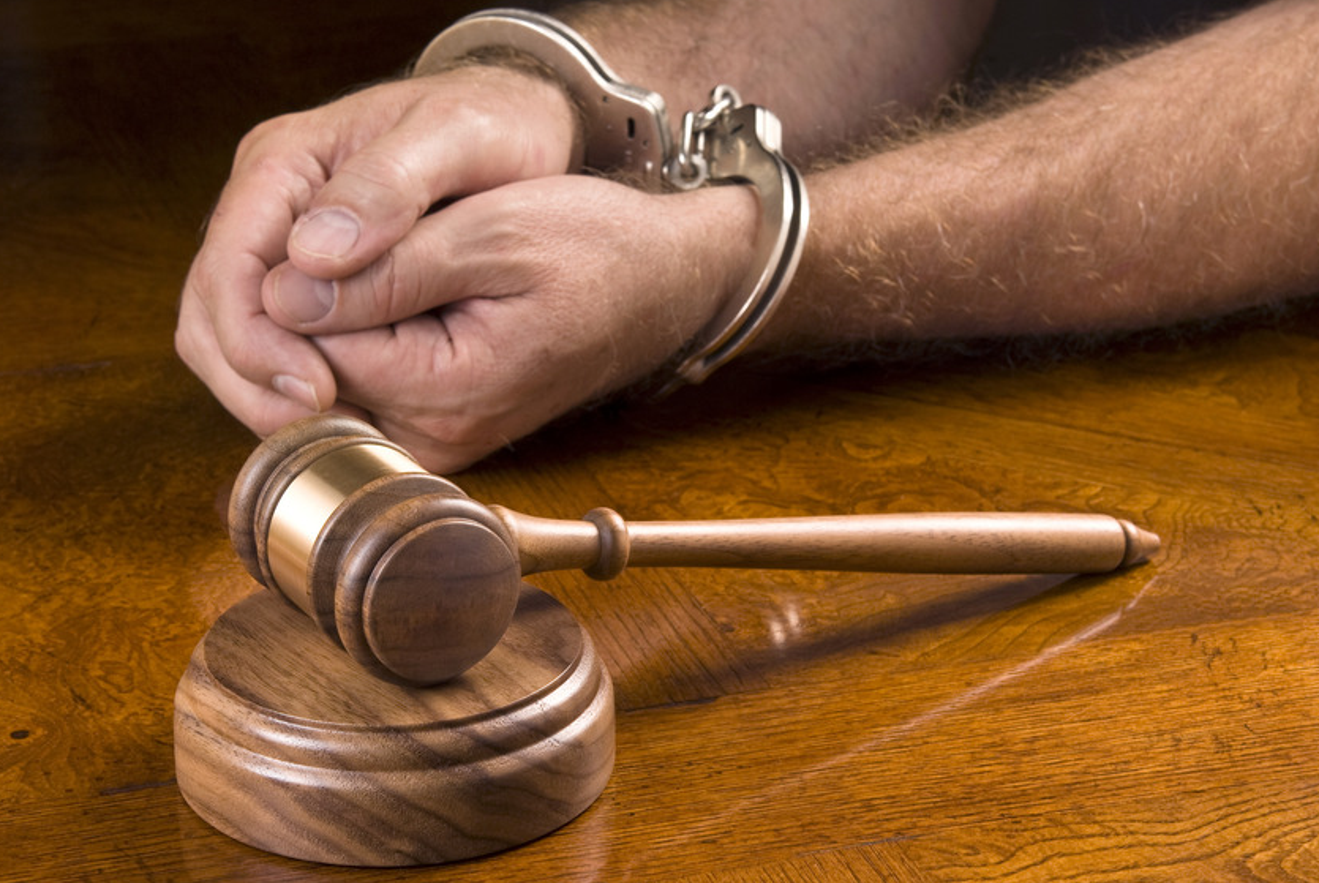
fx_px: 3432
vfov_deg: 14.7
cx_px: 637
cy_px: 439
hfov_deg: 21.8
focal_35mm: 94
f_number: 9
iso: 100
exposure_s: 1/60
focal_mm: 55
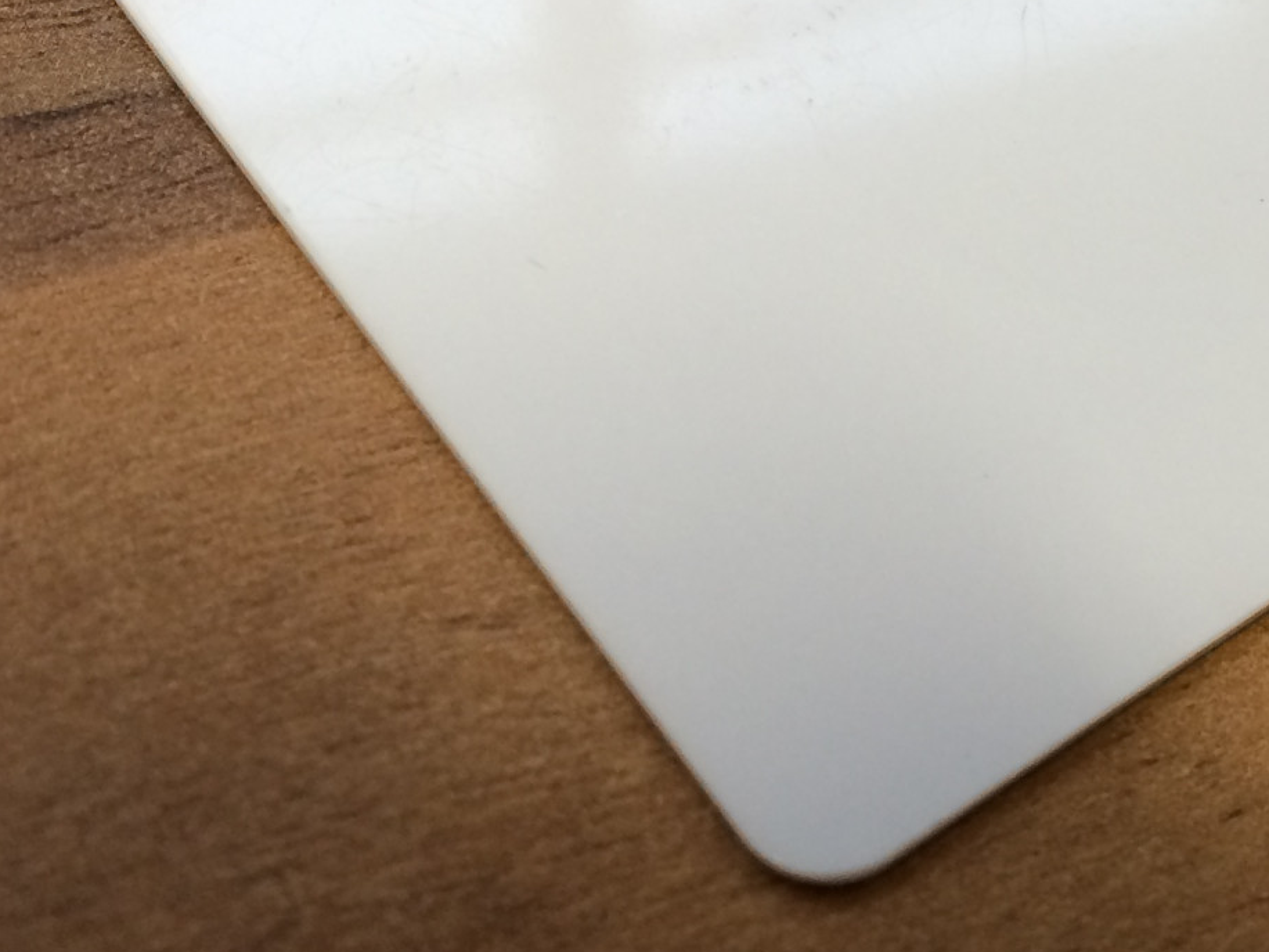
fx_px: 2456
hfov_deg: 27.9
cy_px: 196
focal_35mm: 67
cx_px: 1138
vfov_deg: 21.7
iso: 50
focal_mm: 4.12
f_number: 2.2
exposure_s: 1/33
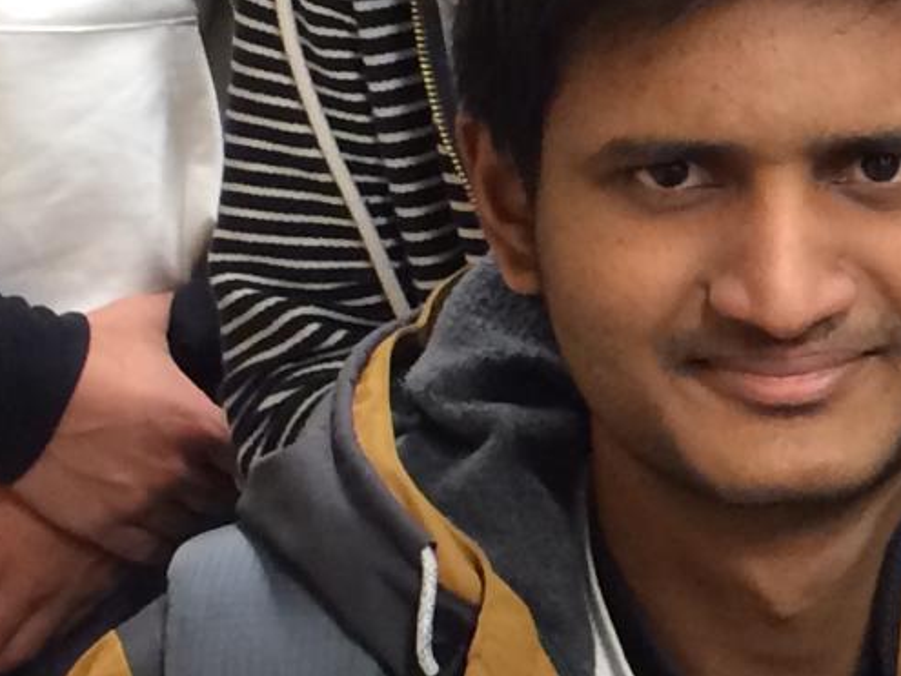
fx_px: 3903
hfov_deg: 12.4
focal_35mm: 150
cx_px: 1443
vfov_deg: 9.9
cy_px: 357
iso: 125
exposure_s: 1/30
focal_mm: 4.15
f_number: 2.2
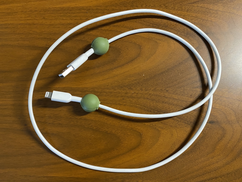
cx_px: 121
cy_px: 91
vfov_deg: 53.1
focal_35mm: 26
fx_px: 182
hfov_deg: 67.3
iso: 500
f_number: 1.8
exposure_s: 1/42
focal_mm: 4.25
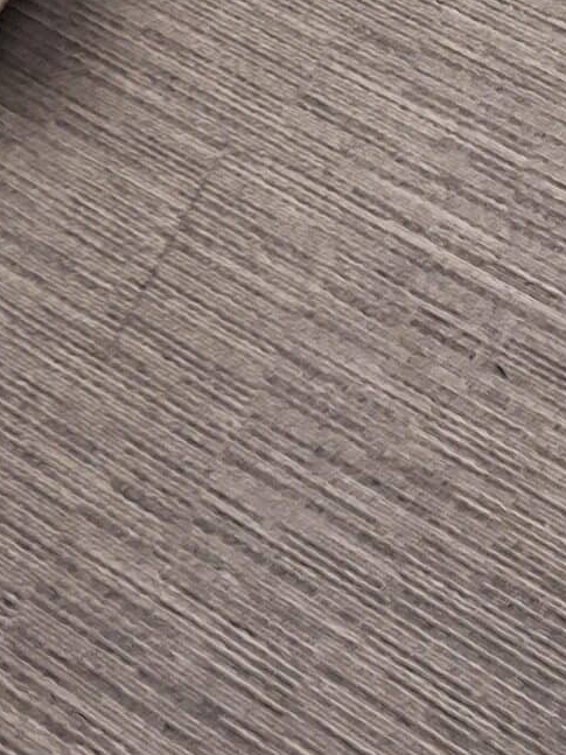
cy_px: -660
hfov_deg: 15.6
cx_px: -139
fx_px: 1985
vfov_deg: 17.1
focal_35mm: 91
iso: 200
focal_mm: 5.54
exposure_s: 1/40
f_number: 1.8
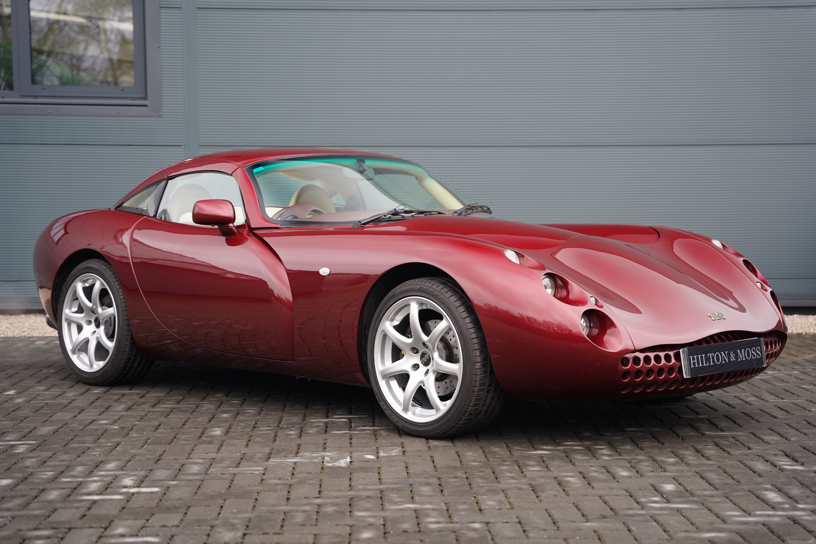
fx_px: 1435
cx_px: 408
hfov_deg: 31.7
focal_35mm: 63
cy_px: 272
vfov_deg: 21.5
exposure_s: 1/60
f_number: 2.8
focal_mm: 63.3
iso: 250
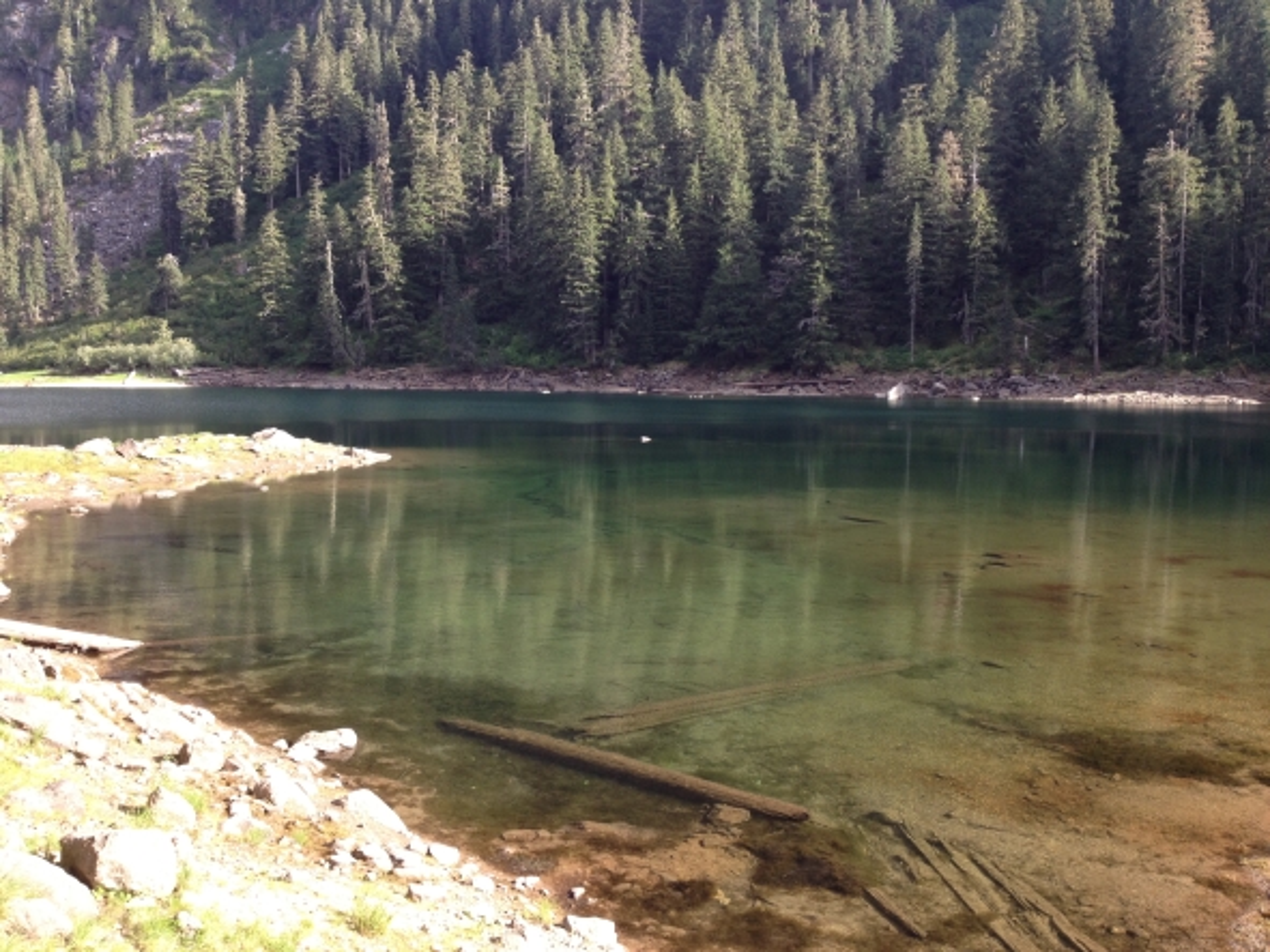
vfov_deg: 40.7
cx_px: 635
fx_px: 1284
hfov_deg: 52.6
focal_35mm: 35
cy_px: 476
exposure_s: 1/232
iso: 64
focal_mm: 4.28
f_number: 2.4
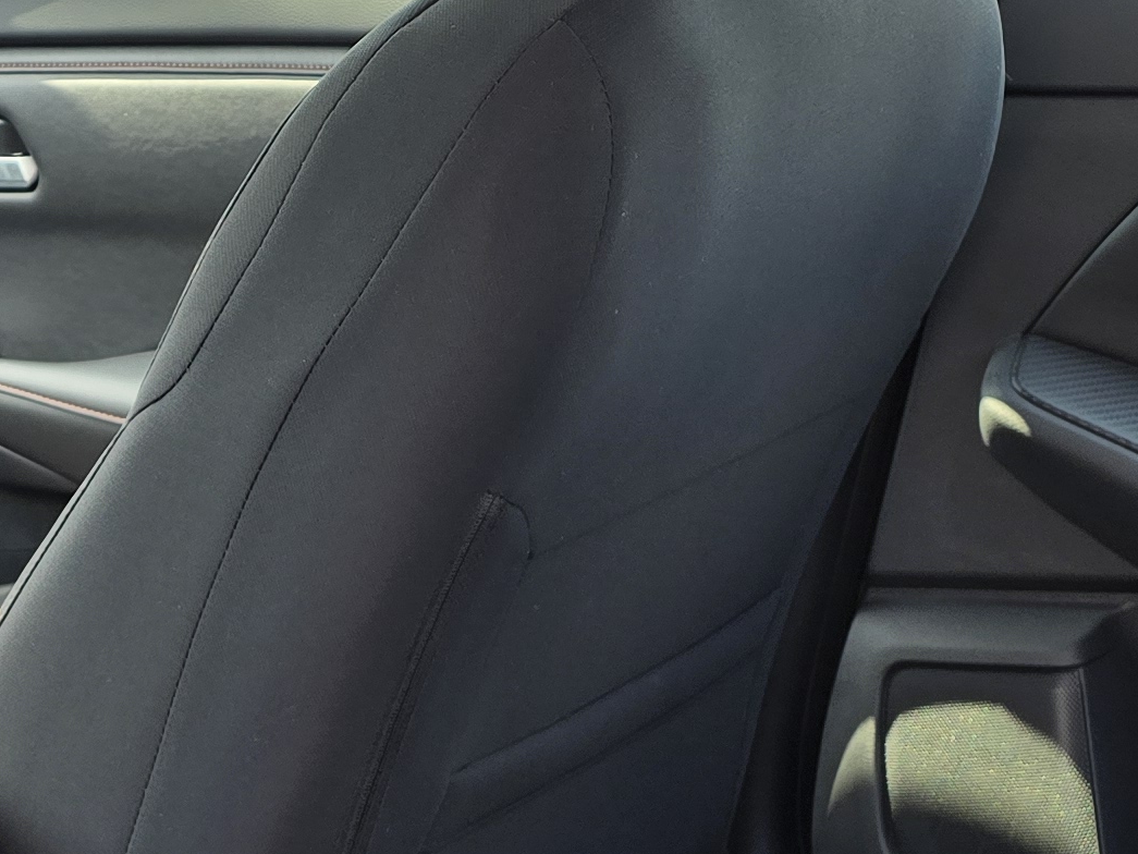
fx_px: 2893
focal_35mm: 88
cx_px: -90
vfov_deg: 16.6
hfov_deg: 21.2
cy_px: 708
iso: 40
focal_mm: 6.3
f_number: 1.7
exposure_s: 1/180
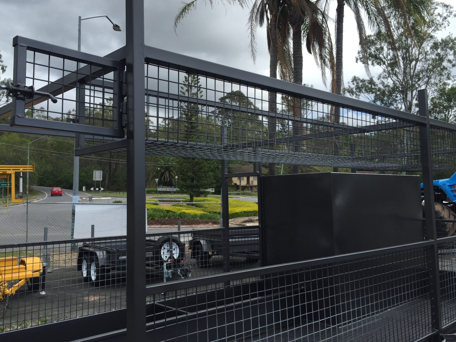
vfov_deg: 42.9
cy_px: 160
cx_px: 200
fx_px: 435
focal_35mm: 33
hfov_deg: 55.2
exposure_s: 1/1522
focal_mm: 4.15
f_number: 2.2
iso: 32
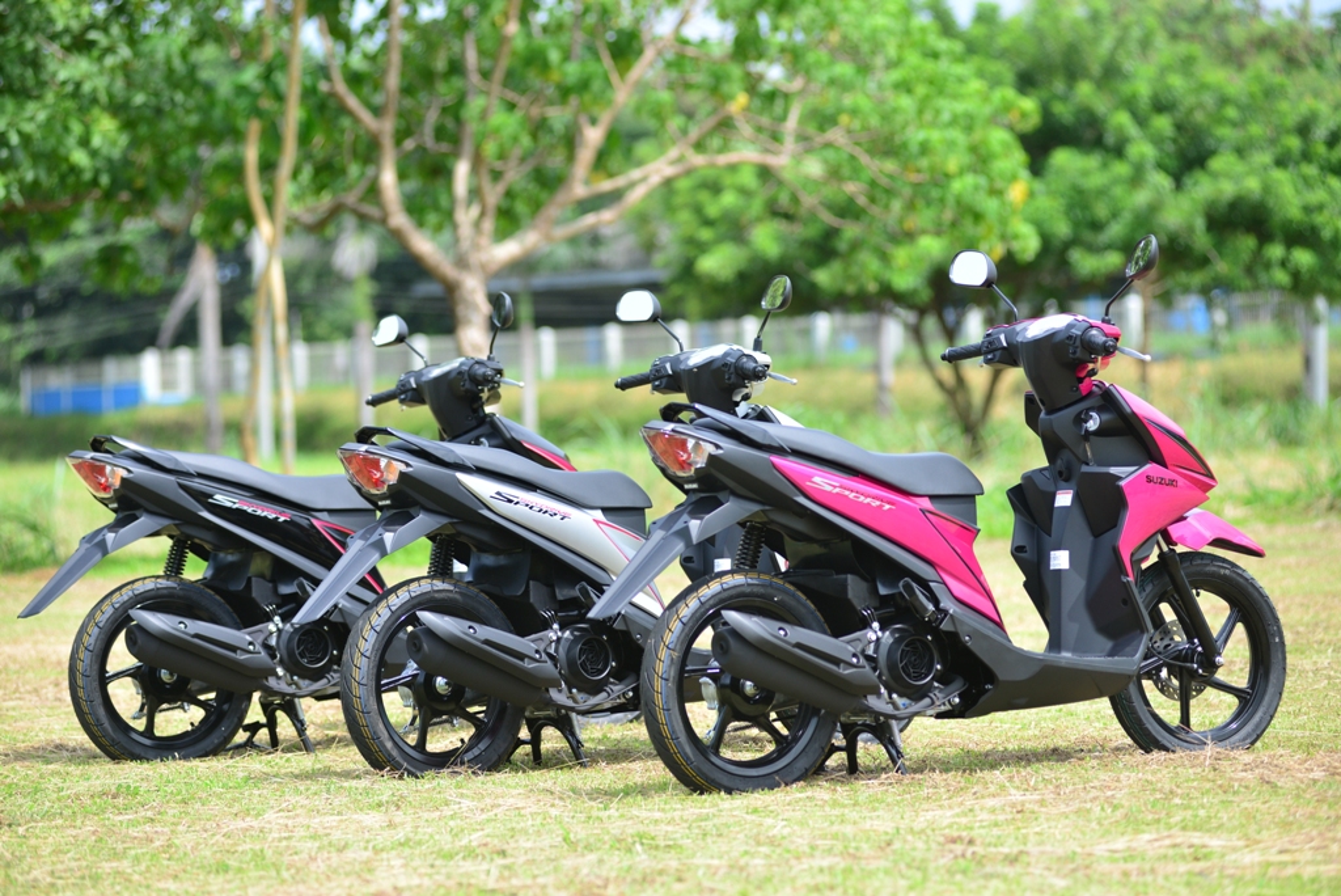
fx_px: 4472
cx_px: 670
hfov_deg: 17.1
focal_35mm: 120
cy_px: 448
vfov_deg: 11.4
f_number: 3.5
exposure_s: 1/2000
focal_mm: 120
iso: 400
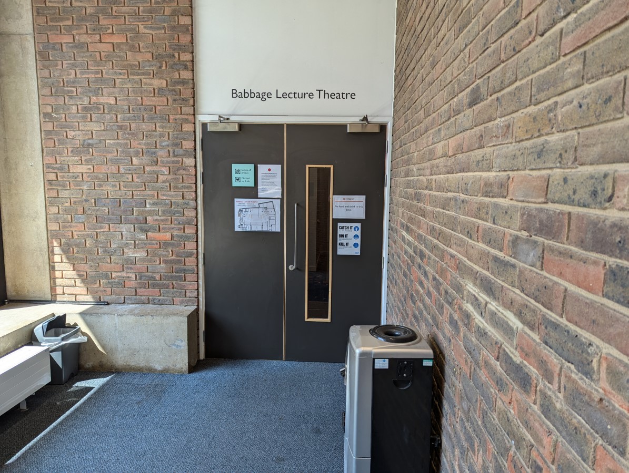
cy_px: 236
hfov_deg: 71.5
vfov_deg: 56.9
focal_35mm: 24
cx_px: 314
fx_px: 437
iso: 41
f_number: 1.85
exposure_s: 1/167
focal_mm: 6.81
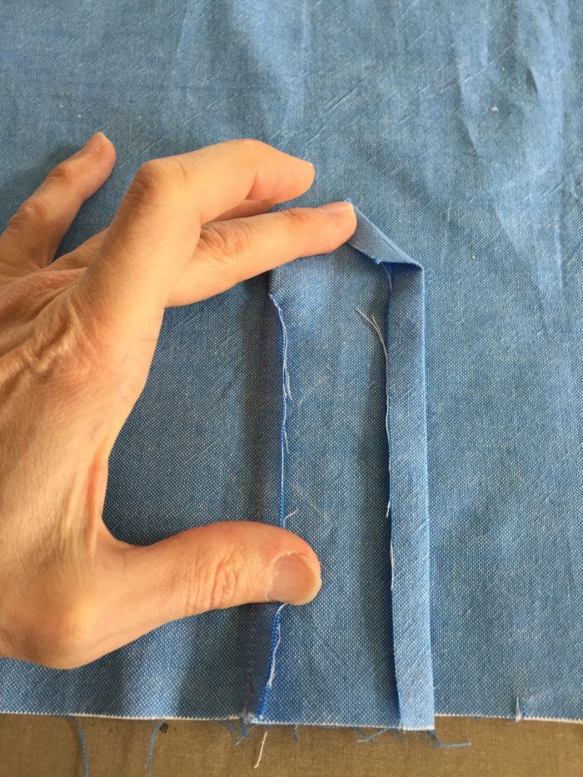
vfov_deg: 61.7
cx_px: 292
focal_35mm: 29
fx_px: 651
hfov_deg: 48.2
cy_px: 388
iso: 64
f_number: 2.2
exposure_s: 1/30
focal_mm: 4.15
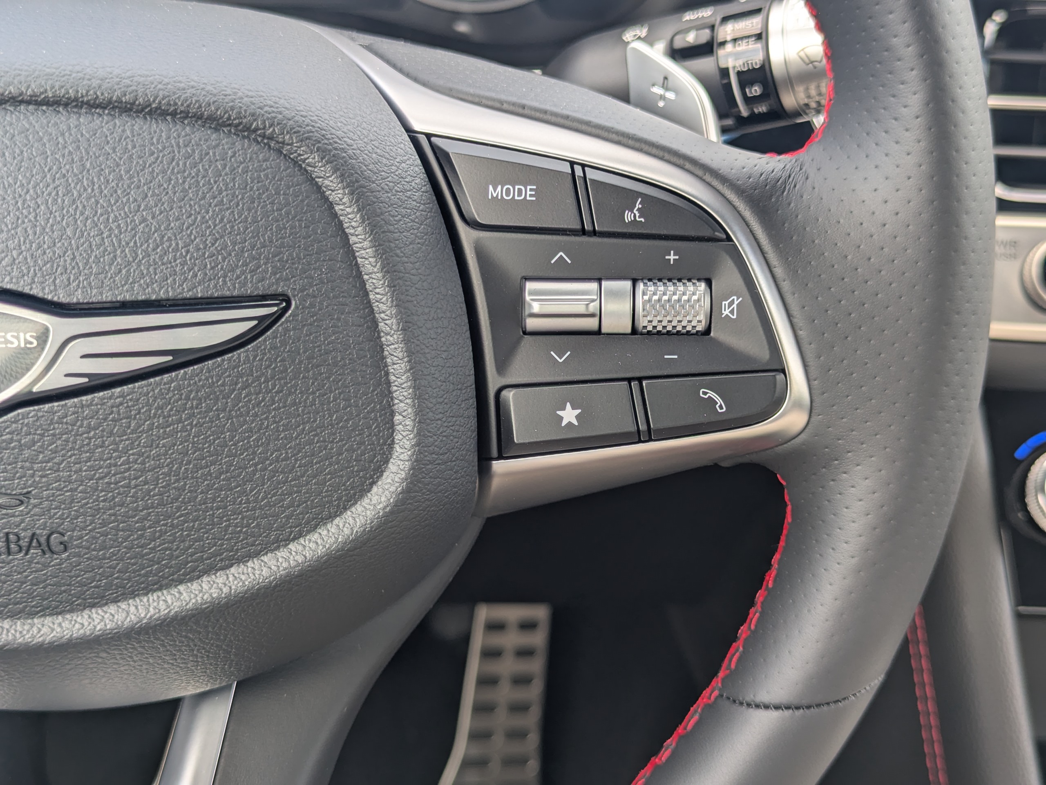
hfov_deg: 39.7
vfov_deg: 30.3
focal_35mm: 48
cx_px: 523
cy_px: 392
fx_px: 1450
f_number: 1.85
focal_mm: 6.81
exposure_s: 1/192
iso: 59
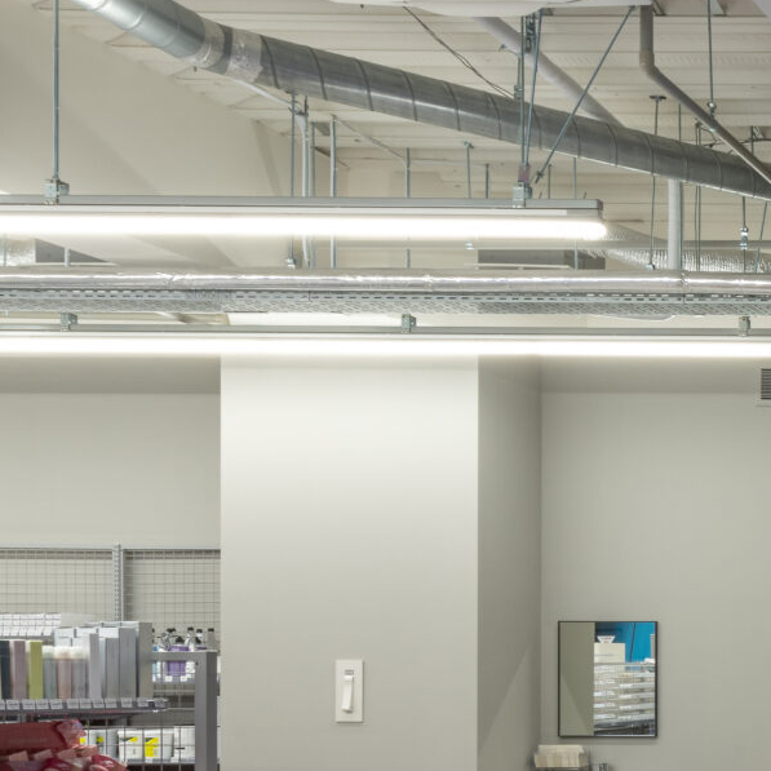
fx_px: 1285
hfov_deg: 23.1
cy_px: 723
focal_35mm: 51
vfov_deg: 31.5
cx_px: 1290
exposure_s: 1
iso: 200
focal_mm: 14
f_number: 22
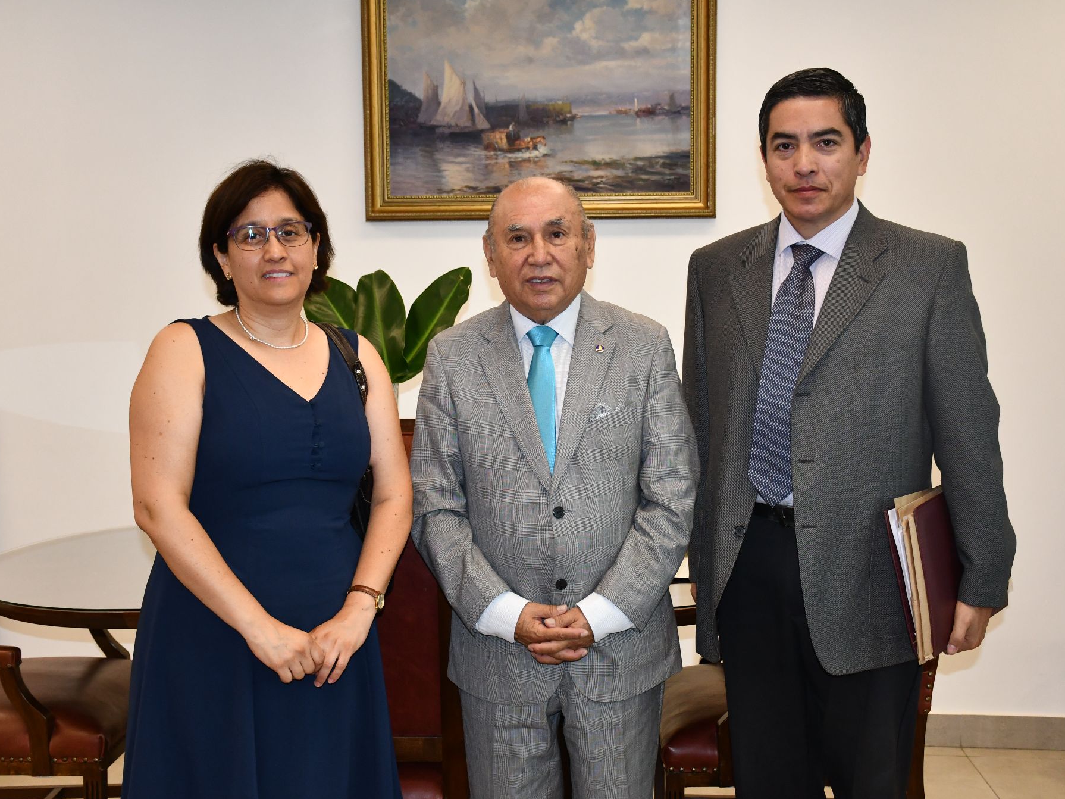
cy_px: 402
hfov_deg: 43.0
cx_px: 537
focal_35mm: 44
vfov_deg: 32.9
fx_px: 1354
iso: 1400
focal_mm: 27
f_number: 4
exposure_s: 1/250
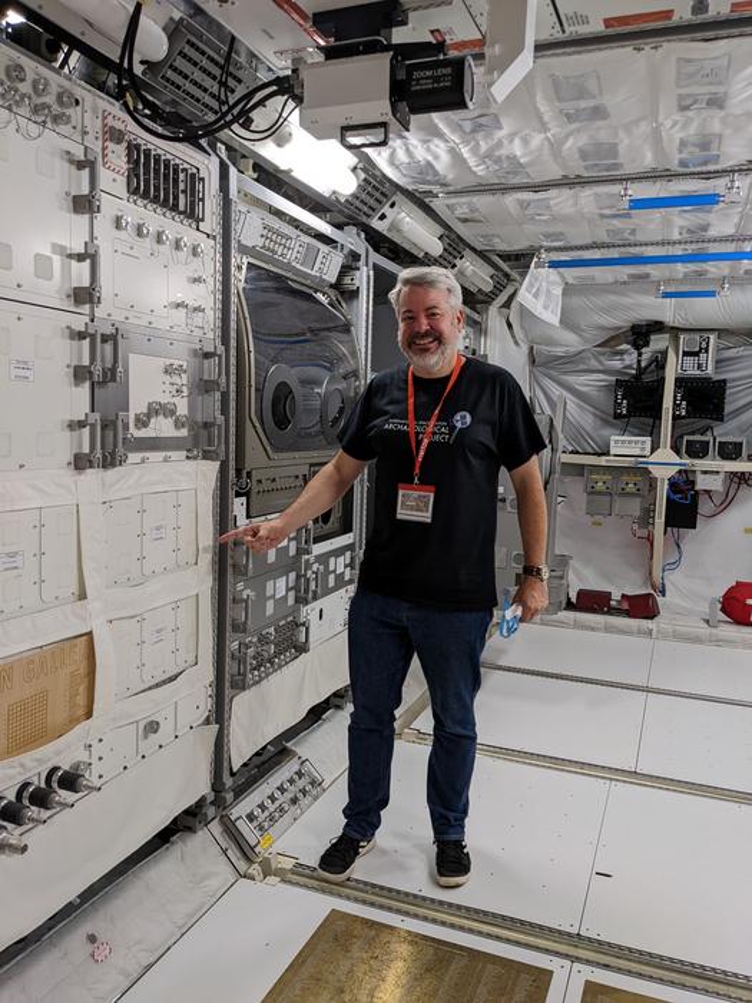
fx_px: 782
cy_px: 502
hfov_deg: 51.4
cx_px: 376
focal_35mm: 27
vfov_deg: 65.3
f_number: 1.73
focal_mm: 4.38
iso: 98
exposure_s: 1/25
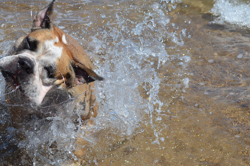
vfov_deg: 17.9
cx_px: 114
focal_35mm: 76
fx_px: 527
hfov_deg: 26.7
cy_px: 85
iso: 400
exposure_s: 1/2000
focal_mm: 34
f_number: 7.1
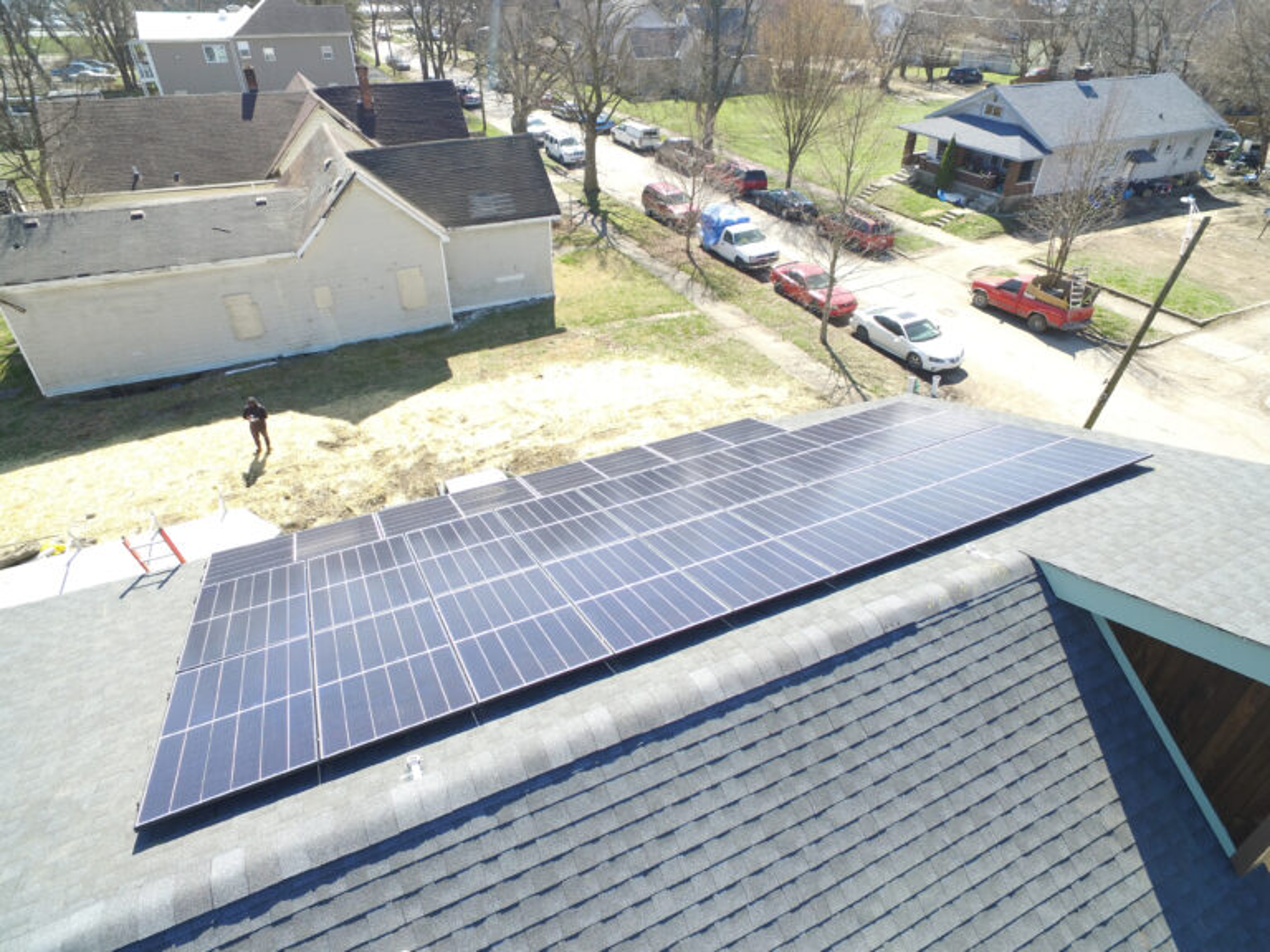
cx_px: 635
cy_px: 476
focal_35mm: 20
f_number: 2.8
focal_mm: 3.61
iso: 100
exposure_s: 1/245
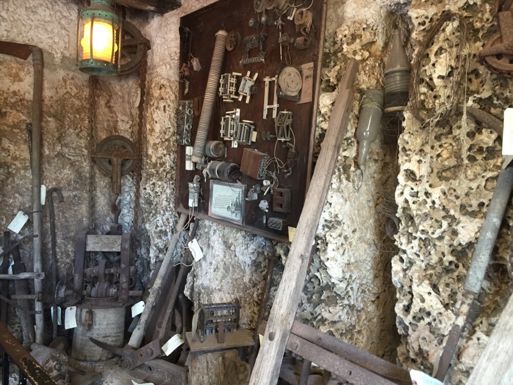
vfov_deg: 48.2
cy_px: 192
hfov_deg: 61.7
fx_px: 430
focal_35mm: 29
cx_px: 256
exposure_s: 1/30
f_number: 2.2
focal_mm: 4.15
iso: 100
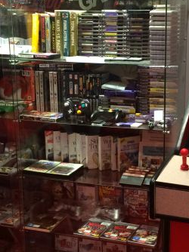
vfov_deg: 29.4
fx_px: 481
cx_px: 143
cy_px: 135
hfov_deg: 22.0
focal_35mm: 66
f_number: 2.2
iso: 250
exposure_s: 1/33
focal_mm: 4.15
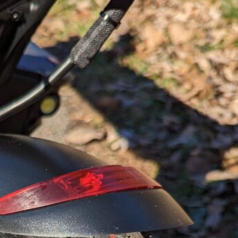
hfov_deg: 25.3
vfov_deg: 23.7
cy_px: 318
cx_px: -27
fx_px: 490
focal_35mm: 63
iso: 45
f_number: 1.85
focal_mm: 6.81
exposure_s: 1/1572
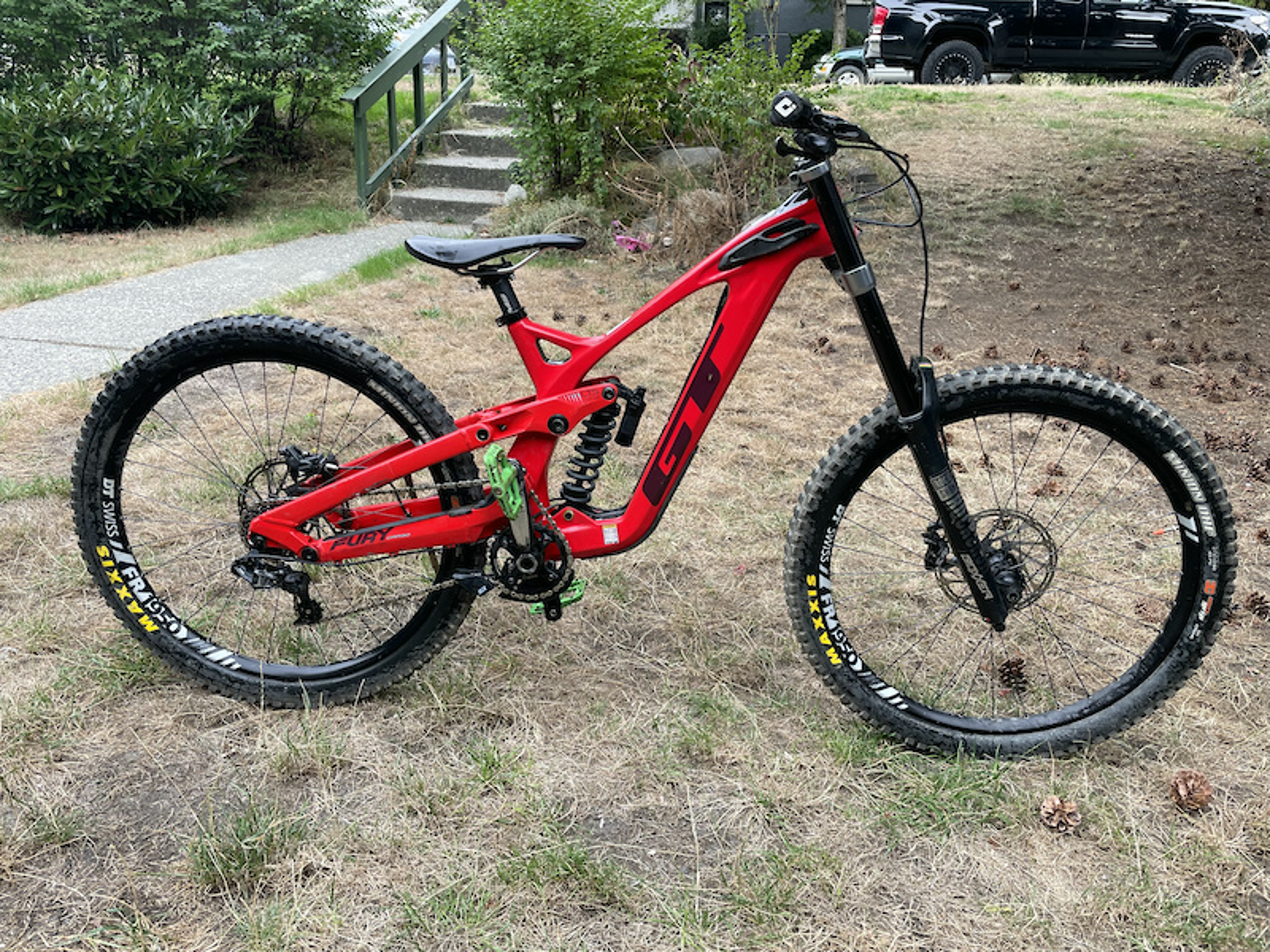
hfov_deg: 67.3
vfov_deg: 53.1
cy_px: 476
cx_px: 635
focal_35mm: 26
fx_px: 954
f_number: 1.6
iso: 32
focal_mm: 4.2
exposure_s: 1/139
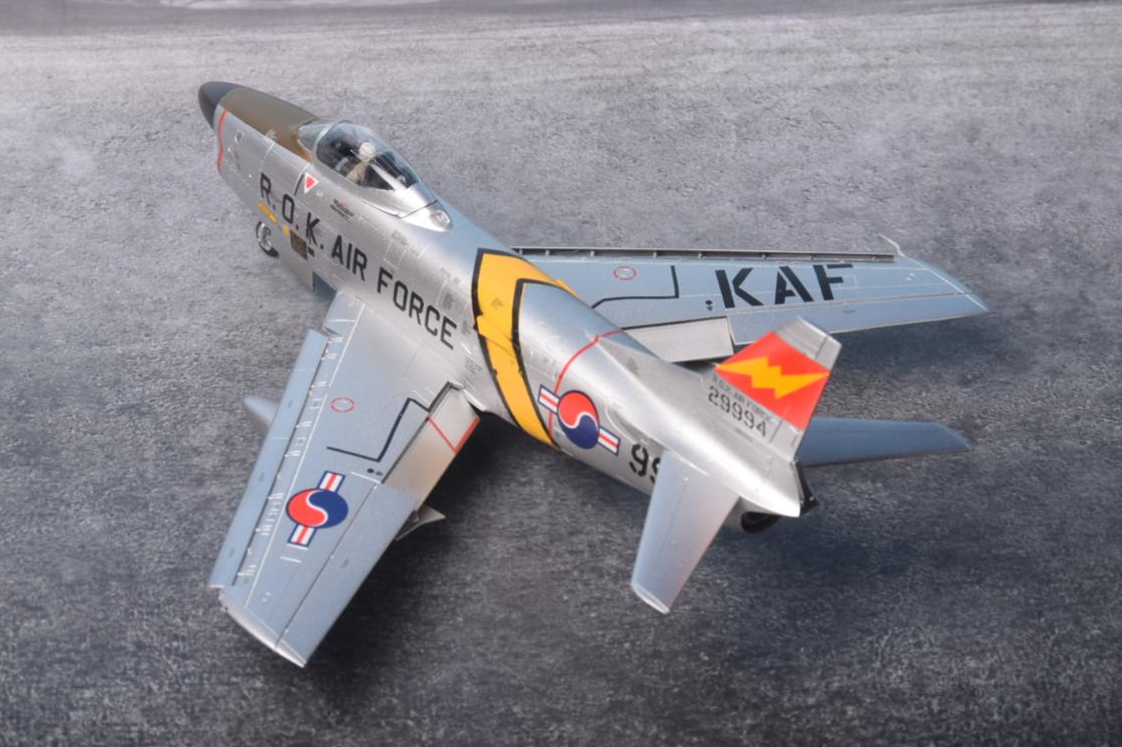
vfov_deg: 11.4
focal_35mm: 120
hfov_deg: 17.1
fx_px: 3739
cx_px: 514
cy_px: 328
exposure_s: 1/200
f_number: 11
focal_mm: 70
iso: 200
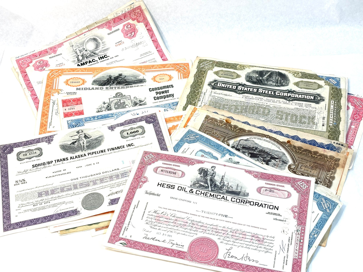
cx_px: 182
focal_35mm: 52
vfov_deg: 28.0
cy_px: 136
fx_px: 545
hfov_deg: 36.8
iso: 32
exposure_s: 1/166
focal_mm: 5.96
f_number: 1.6
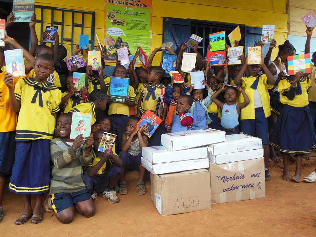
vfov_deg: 48.2
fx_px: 265
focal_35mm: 29
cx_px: 158
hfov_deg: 61.7
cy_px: 118
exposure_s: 1/250
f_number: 3.3
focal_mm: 5.2
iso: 200
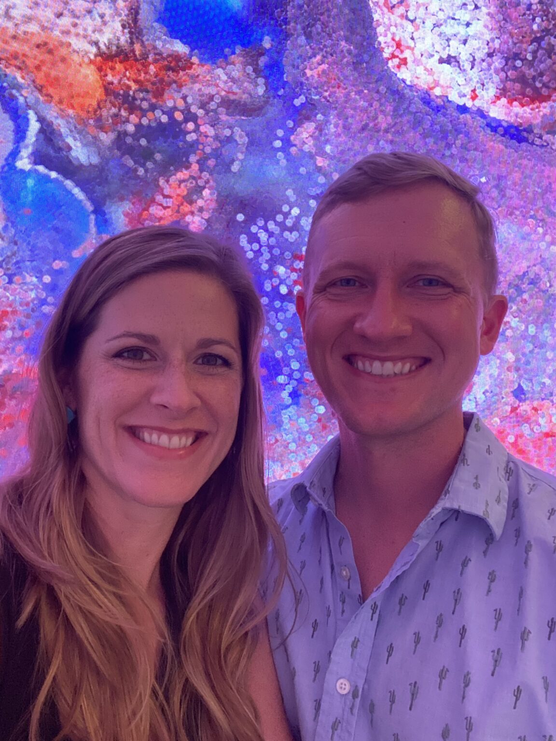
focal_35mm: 30
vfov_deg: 60.0
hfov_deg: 46.8
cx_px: 278
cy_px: 370
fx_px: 642
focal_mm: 2.71
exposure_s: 1/40
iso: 400
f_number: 2.2
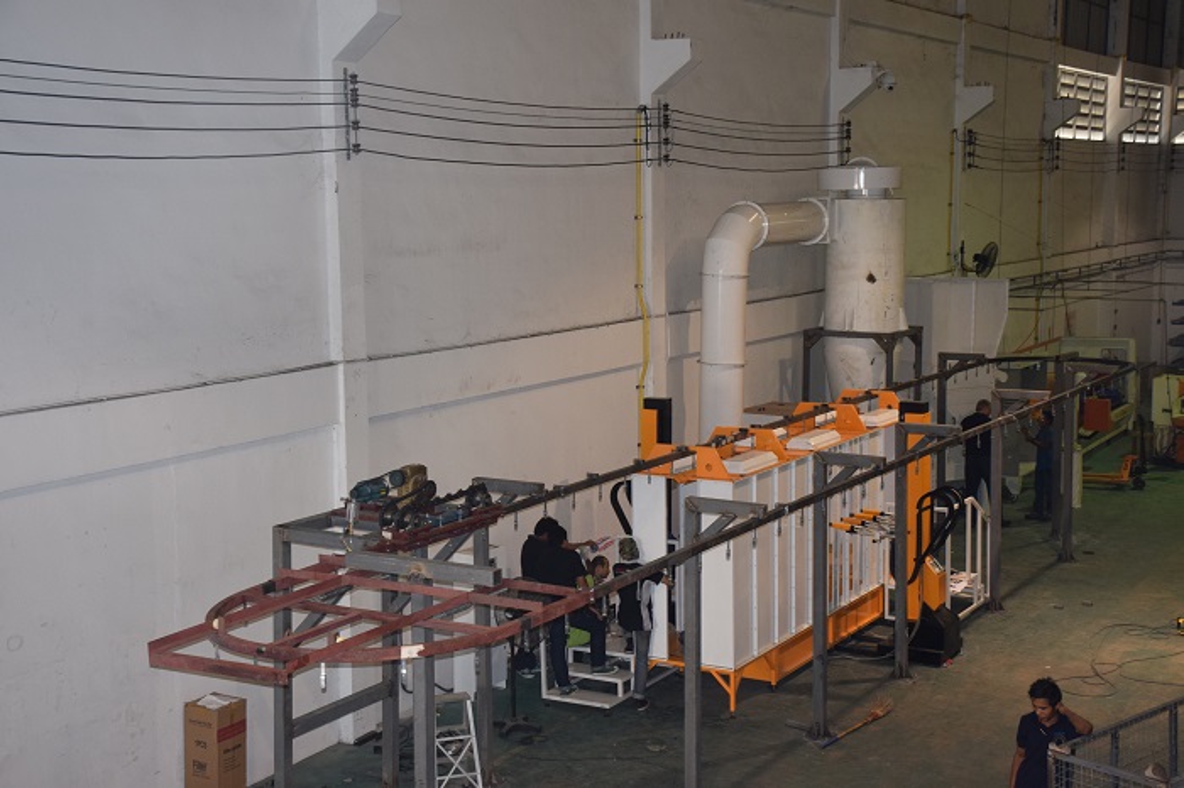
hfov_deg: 38.9
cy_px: 394
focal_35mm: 51
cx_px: 592
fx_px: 1676
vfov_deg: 26.5
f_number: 4.2
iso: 1000
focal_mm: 34
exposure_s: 1/60
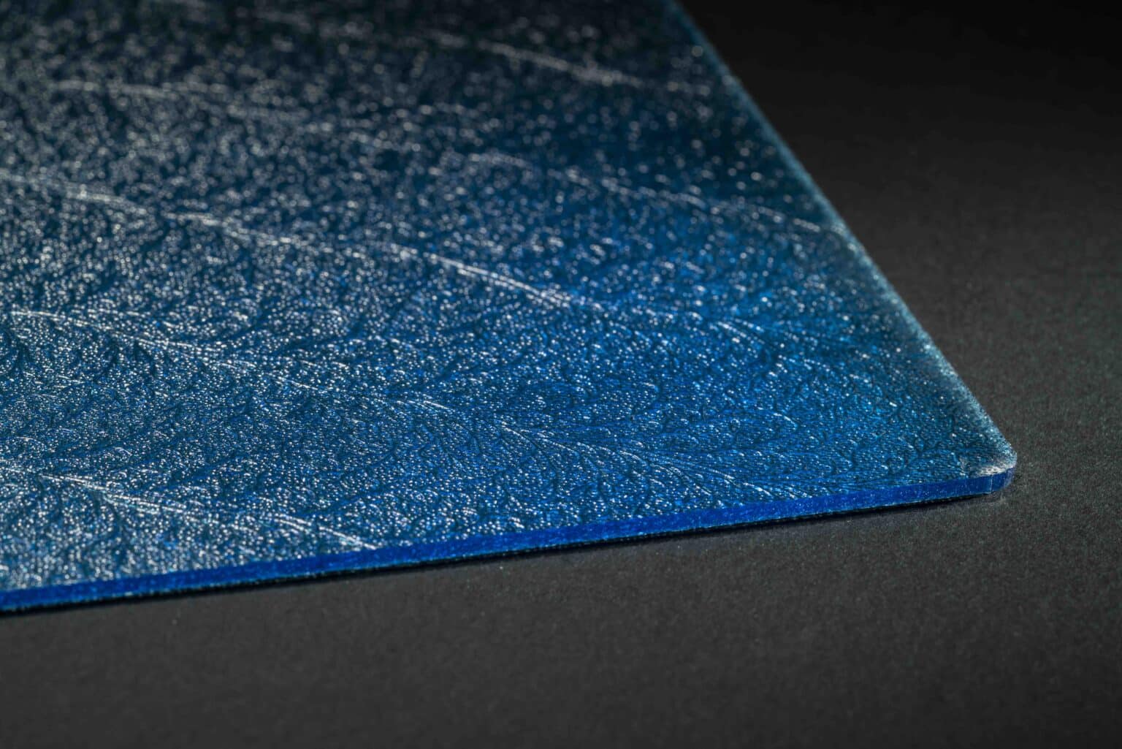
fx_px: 2806
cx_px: 561
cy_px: 374
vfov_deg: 15.2
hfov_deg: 22.6
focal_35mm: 90
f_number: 11
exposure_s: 1/200
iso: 100
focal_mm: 90
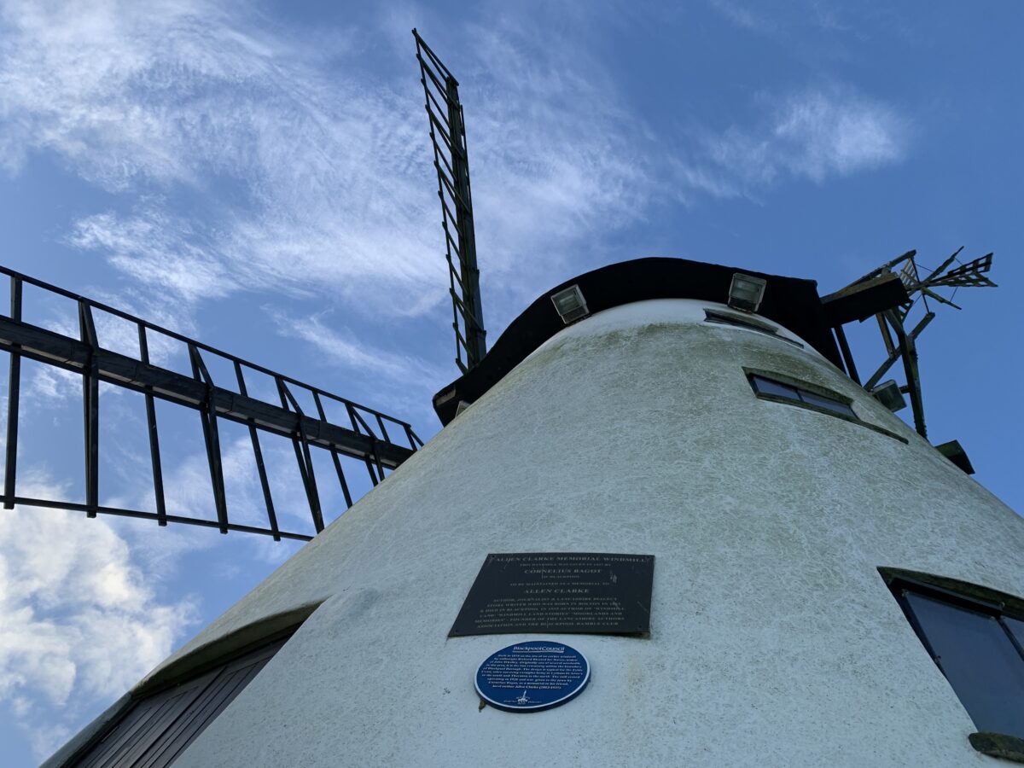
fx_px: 769
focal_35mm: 26
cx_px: 512
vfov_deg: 53.1
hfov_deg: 67.3
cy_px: 384
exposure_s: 1/1001
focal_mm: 4.25
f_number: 1.8
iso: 25
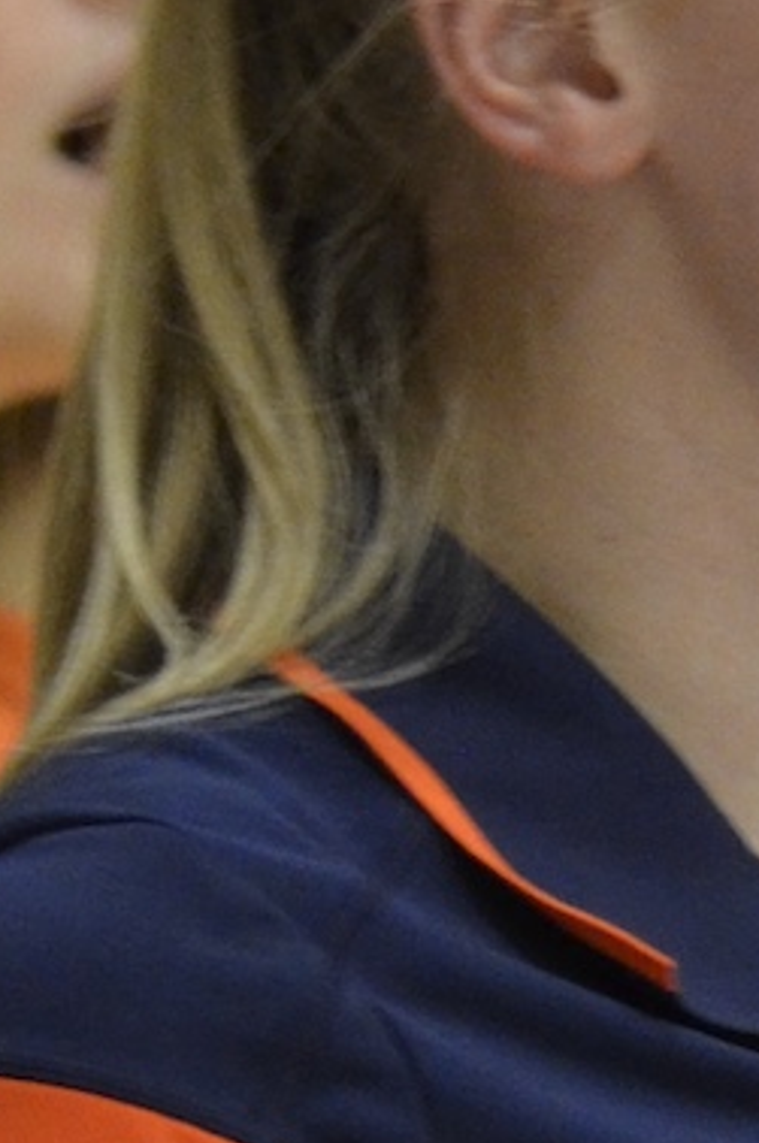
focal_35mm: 625
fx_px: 19819
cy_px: 664
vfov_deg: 3.3
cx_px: 575
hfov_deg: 2.2
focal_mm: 150
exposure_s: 1/100
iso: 1600
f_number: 5
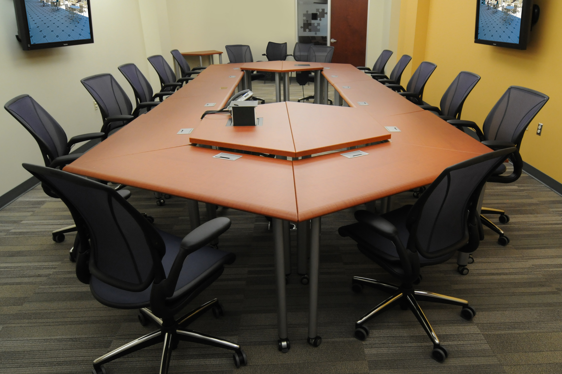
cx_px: 311
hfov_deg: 67.3
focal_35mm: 27
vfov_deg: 47.8
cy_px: 188
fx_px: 421
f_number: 4.5
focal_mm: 14
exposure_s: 1/80
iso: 800
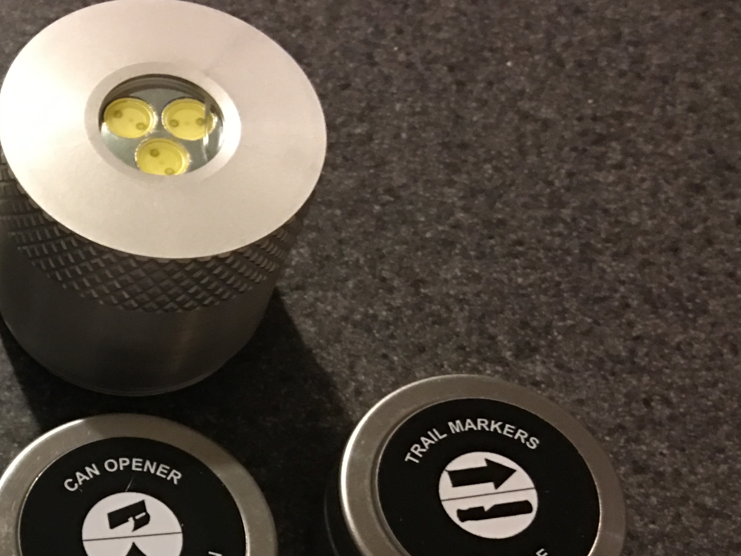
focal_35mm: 67
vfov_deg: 20.8
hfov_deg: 27.2
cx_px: -18
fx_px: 1434
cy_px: 622
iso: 80
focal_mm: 4.15
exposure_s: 1/4
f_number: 2.2
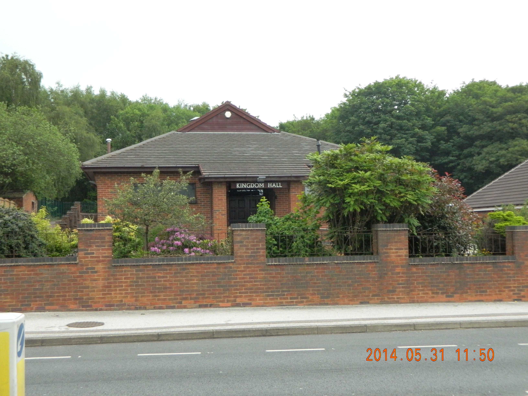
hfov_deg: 40.4
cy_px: 198
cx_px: 264
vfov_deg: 30.9
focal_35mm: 47
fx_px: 717
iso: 400
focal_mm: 8.4
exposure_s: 1/400
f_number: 3.6
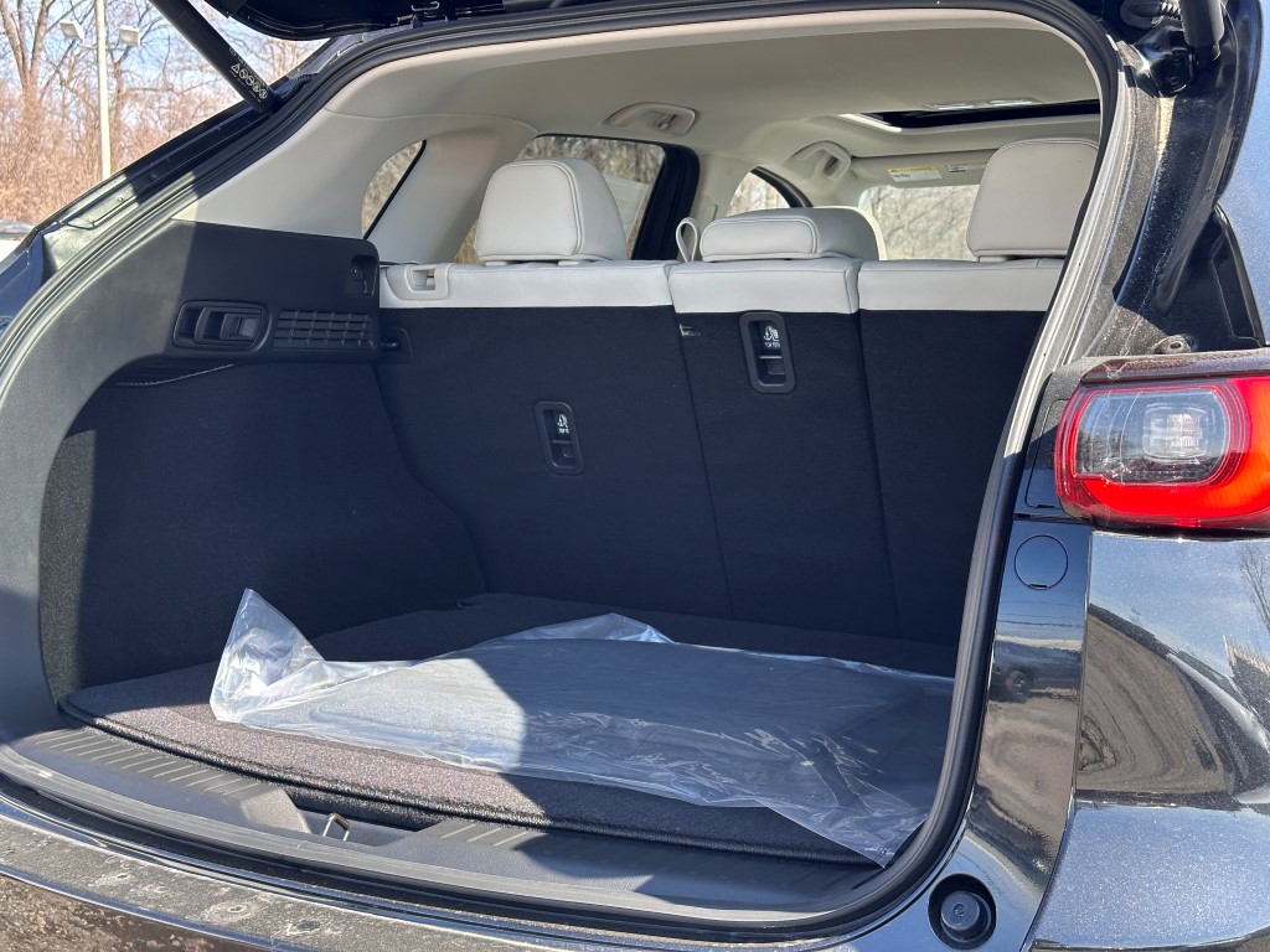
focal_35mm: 48
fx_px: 1761
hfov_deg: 39.7
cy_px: 476
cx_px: 635
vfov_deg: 30.3
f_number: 1.78
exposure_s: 1/376
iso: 64
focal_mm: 6.86
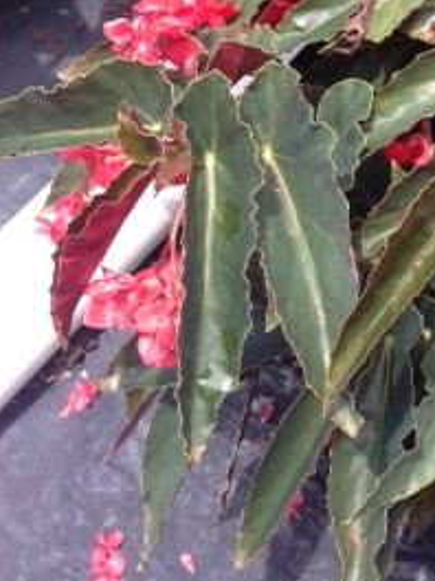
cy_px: -20
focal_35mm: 80
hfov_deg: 17.5
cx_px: 525
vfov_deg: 23.3
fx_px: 1340
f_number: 2.4
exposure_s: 1/120
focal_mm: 4.13
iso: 64
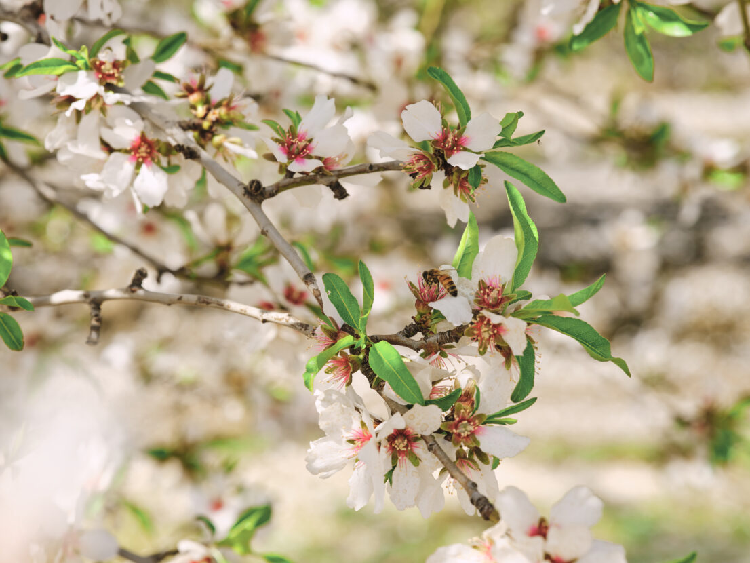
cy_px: 282
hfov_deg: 22.5
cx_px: 375
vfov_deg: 17.0
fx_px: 1885
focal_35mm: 87
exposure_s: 1/240
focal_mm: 110
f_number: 8
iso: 320
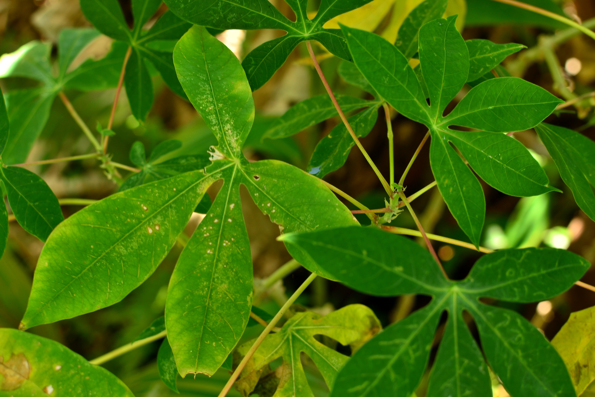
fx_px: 868
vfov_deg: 25.8
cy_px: 198
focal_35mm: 52
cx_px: 298
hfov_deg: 37.9
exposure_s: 1/50
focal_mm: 35
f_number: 5.6
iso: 100
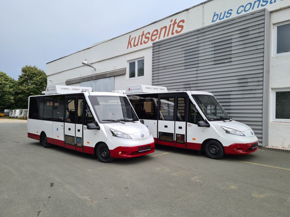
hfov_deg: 67.3
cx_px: 145
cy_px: 108
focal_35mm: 26
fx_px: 218
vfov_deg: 53.1
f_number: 1.8
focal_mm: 5.4
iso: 50
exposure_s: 1/970
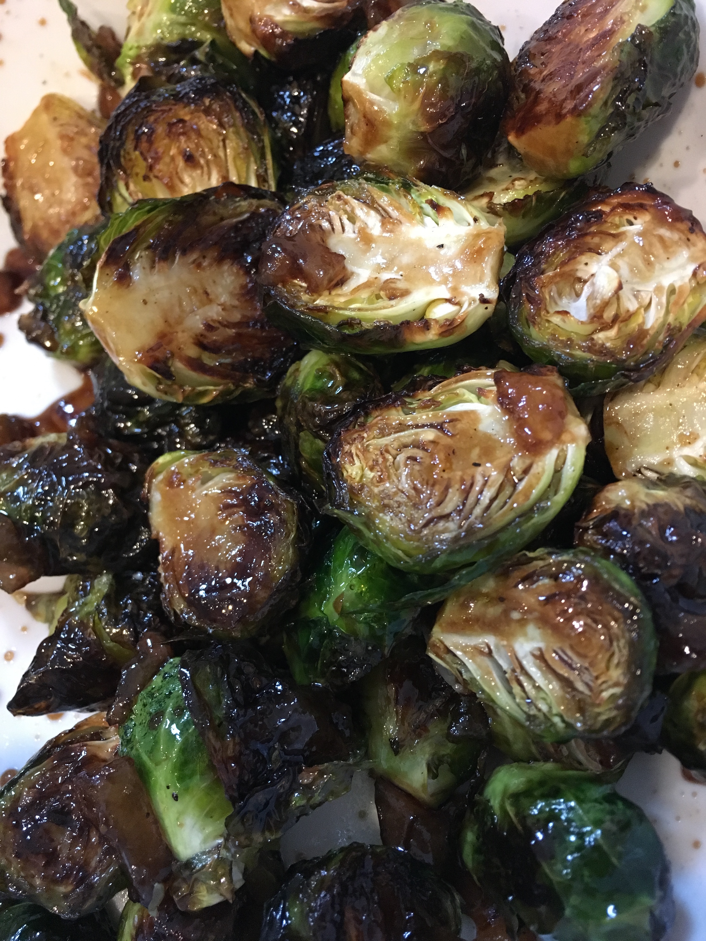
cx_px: 353
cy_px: 470
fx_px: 789
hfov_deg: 48.2
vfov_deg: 61.7
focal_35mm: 29
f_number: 2.2
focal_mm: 4.15
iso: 250
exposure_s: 1/15
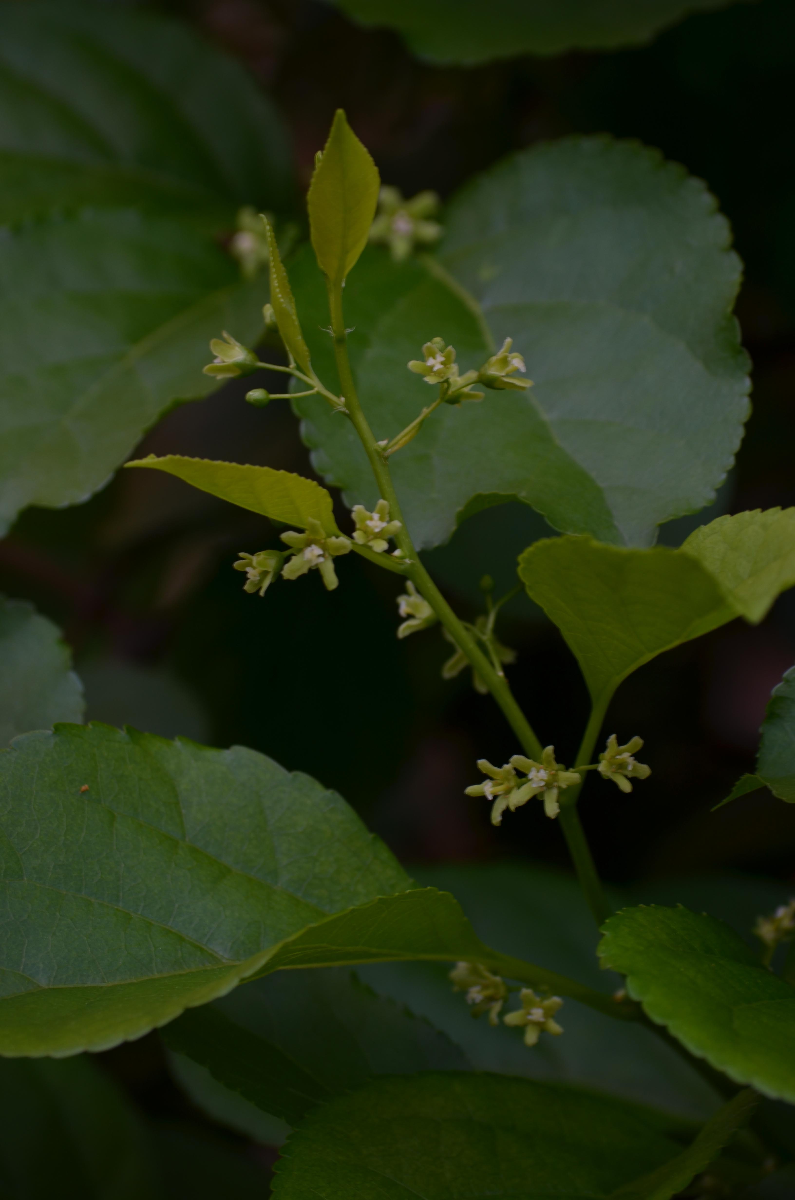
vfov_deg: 8.3
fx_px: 8235
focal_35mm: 248
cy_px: 600
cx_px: 398
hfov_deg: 5.5
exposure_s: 1/100
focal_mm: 165
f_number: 8
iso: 100
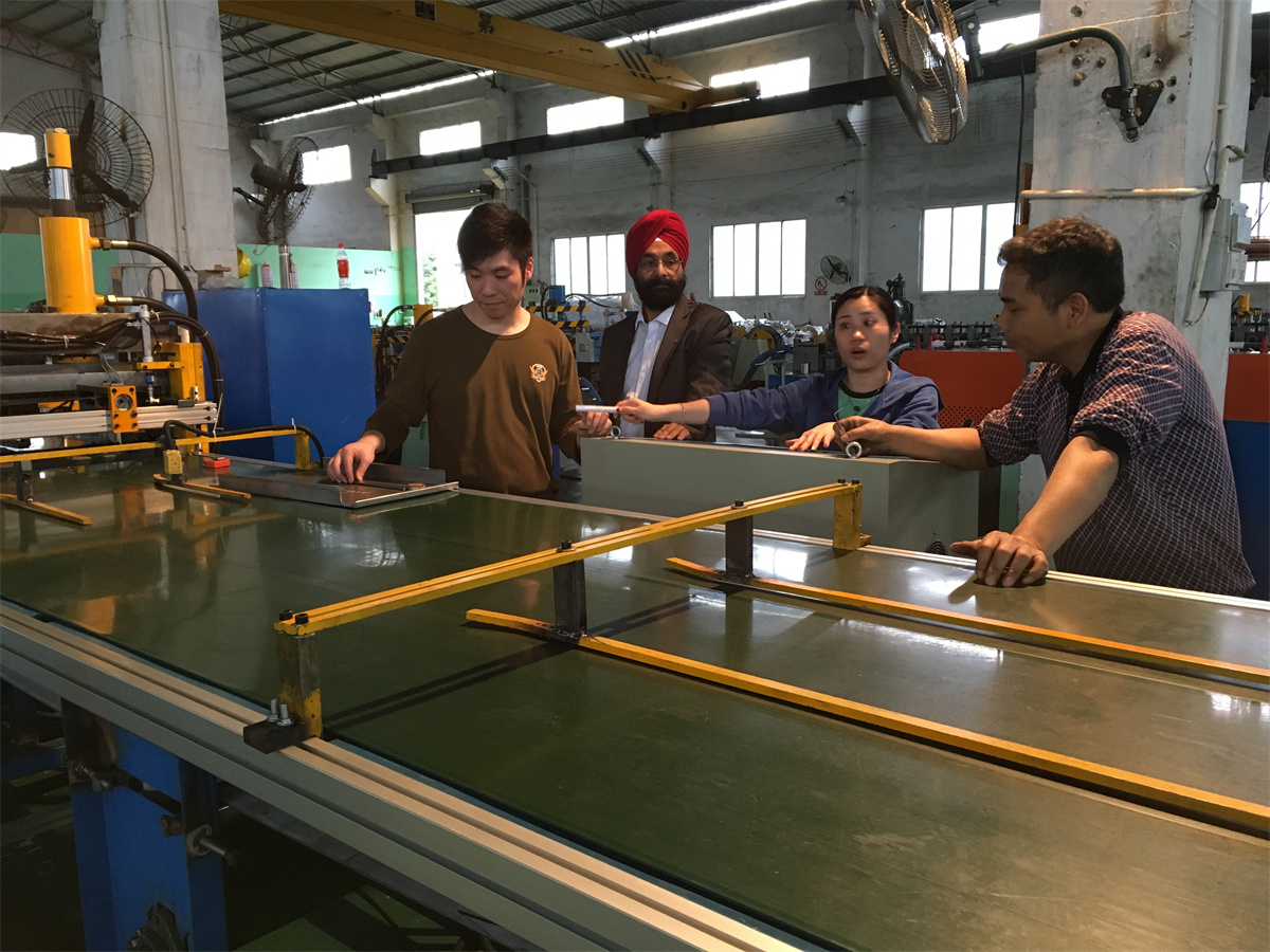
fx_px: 1064
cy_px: 476
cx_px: 635
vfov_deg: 48.2
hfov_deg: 61.7
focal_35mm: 29
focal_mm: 4.15
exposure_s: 1/33
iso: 200
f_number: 2.2
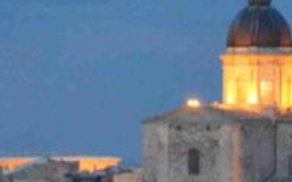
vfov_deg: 3.9
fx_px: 2656
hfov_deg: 6.3
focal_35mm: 334
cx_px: 250
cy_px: 335
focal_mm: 34
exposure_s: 1/25
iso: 6400
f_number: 4.2
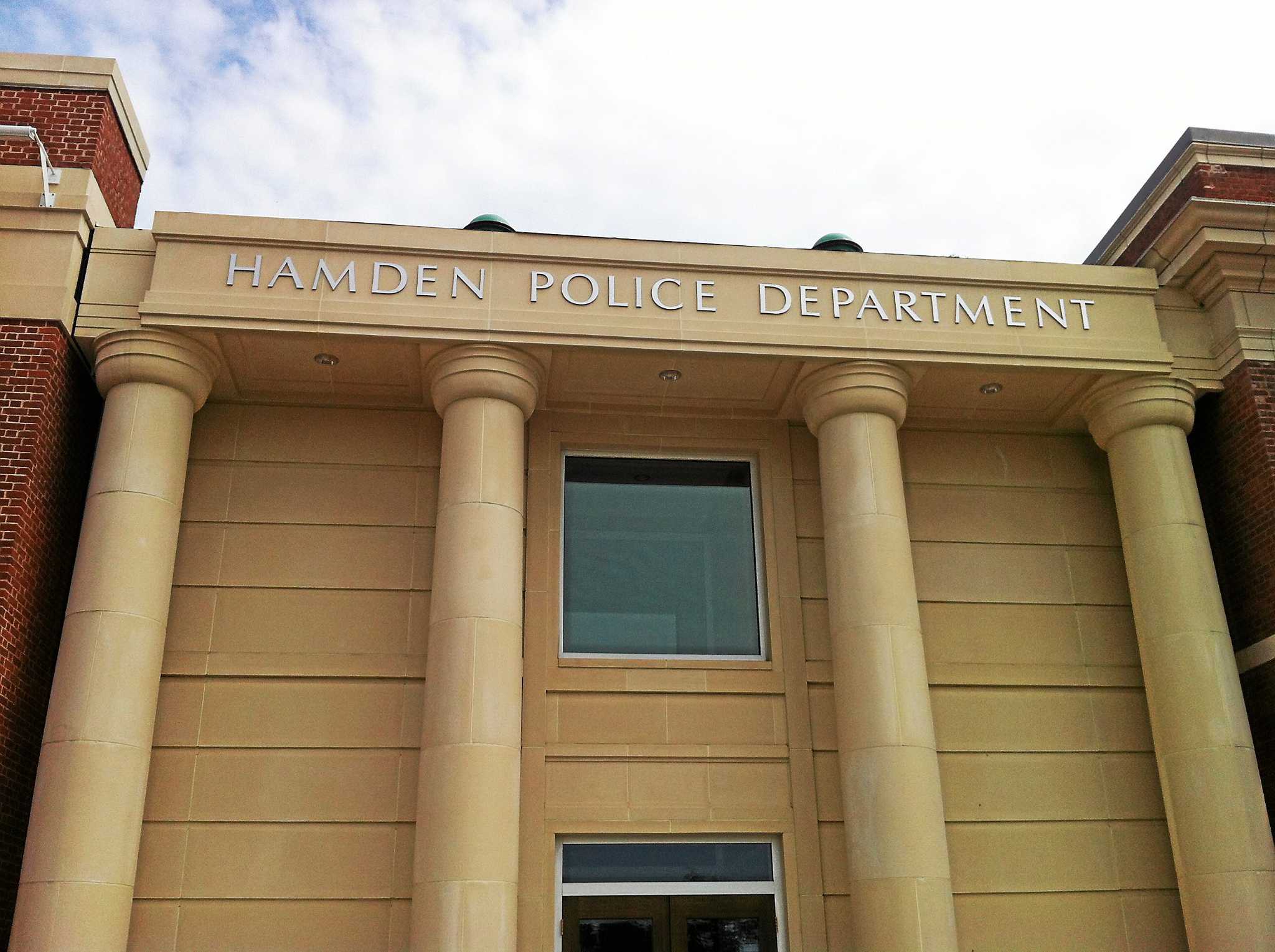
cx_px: 638
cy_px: 476
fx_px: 1287
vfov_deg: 40.6
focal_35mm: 35
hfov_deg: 52.7
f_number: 2.8
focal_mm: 3.85
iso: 80
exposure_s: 1/2011
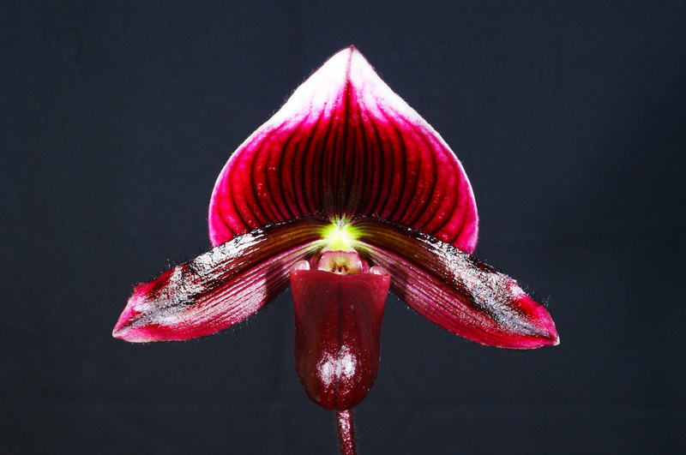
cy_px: 228
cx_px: 343
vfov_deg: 18.1
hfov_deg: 27.0
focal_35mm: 75
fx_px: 1427
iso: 200
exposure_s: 1/1.67
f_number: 16
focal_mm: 50
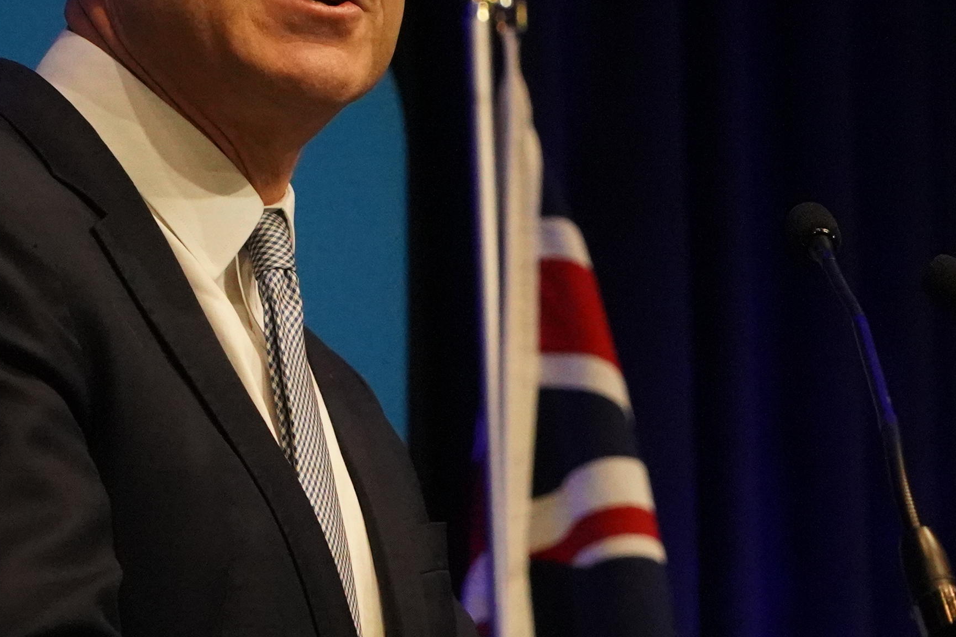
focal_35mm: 233
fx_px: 6188
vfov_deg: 5.9
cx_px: 760
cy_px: 458
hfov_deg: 8.8
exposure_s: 1/640
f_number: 6.3
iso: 12800
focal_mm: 81
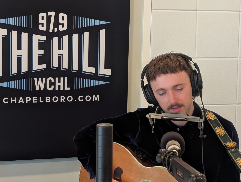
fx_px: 572
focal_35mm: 82
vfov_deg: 18.0
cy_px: 77
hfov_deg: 23.7
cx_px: 83
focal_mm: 6.81
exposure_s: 1/40
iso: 116
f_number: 1.85
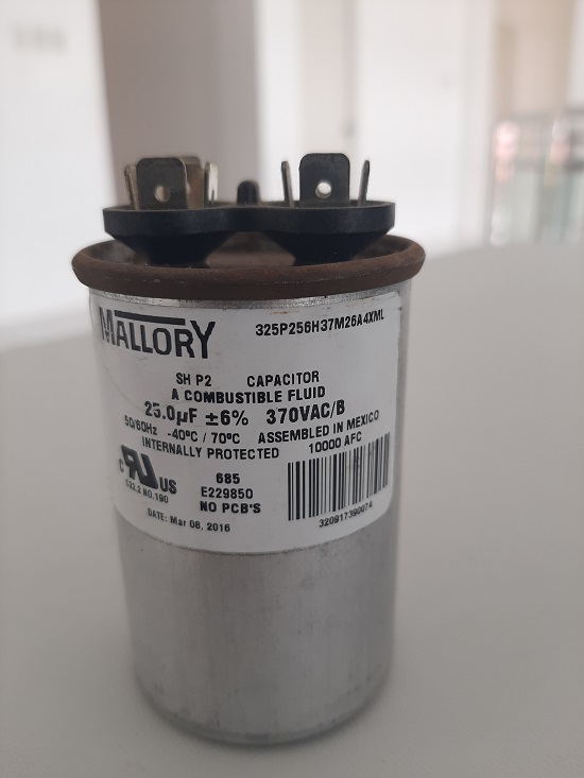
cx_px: 292
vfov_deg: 67.3
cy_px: 389
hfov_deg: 53.1
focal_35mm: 26
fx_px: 585
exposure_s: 1/136
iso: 40
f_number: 1.7
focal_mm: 3.93
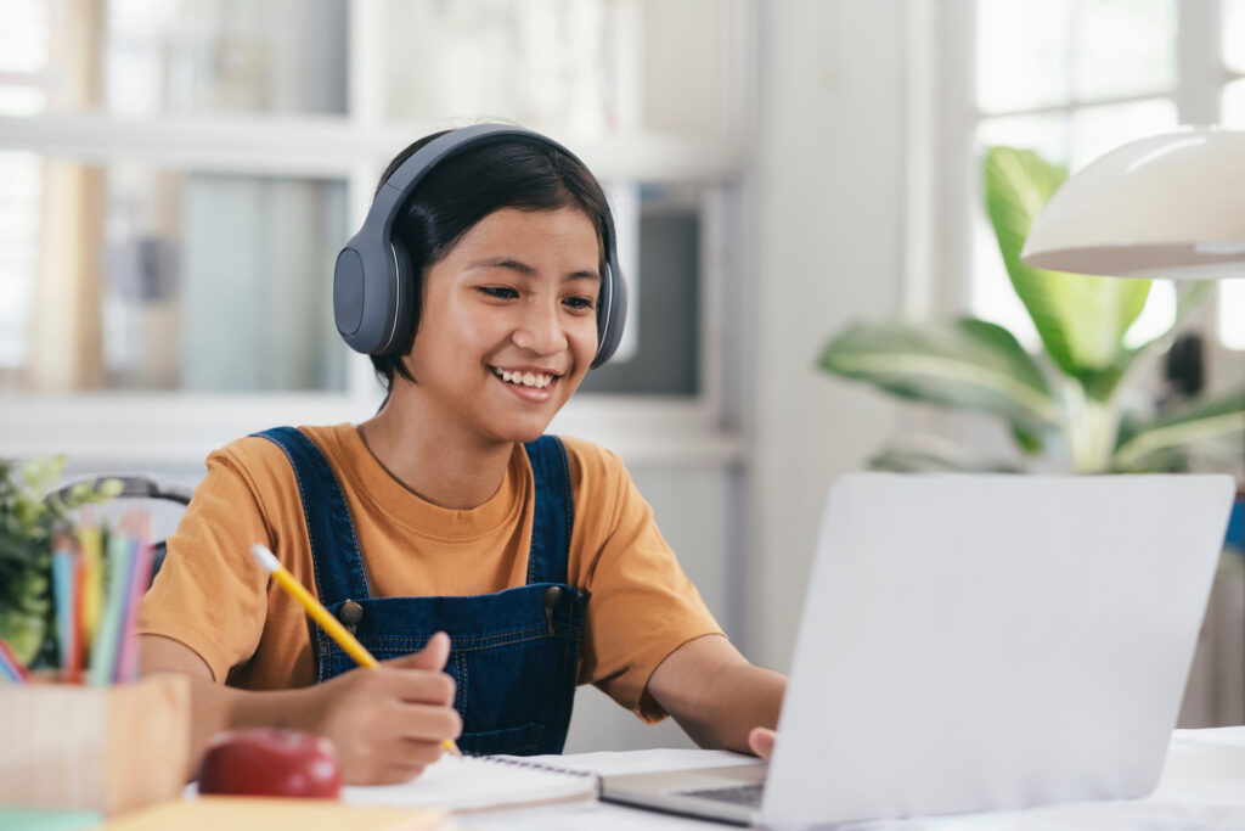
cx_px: 622
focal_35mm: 84
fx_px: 2905
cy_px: 416
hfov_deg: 24.2
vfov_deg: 16.3
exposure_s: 1/125
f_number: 2
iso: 320
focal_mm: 56
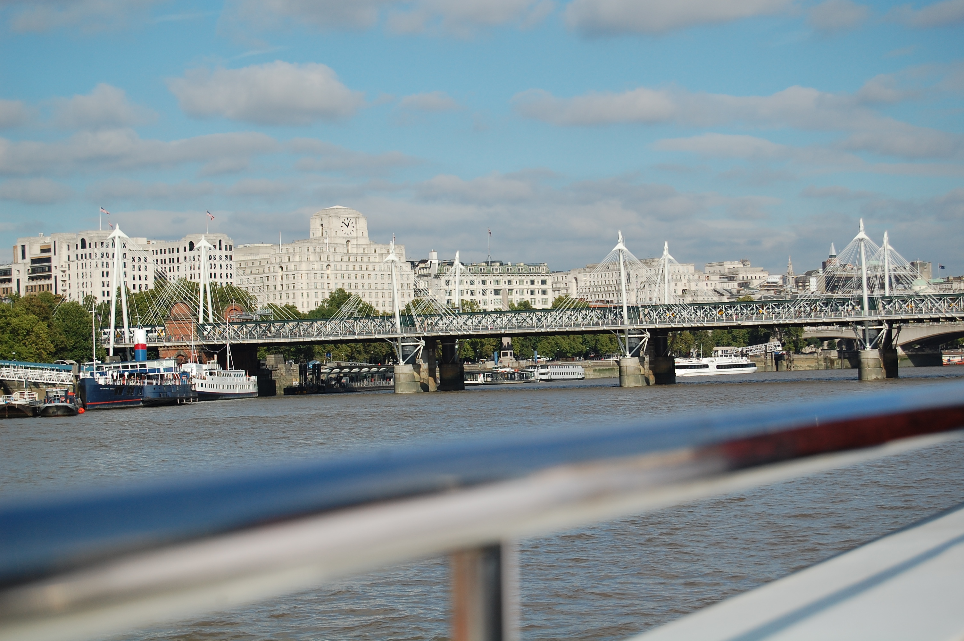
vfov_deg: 16.5
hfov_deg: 24.6
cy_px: 320
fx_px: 2207
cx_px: 482
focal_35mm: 82
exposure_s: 1/1000
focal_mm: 55
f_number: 5.6
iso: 200
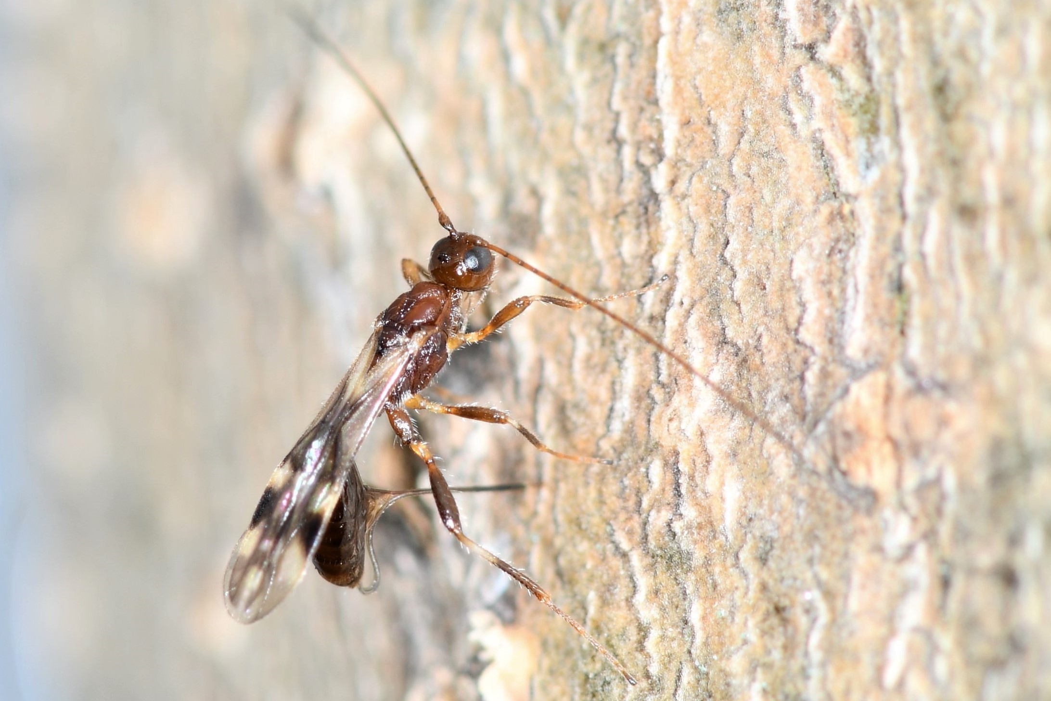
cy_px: 350
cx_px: 526
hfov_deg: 19.5
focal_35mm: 105
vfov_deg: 13.0
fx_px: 3065
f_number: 13
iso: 64
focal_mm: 105
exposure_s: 1/30
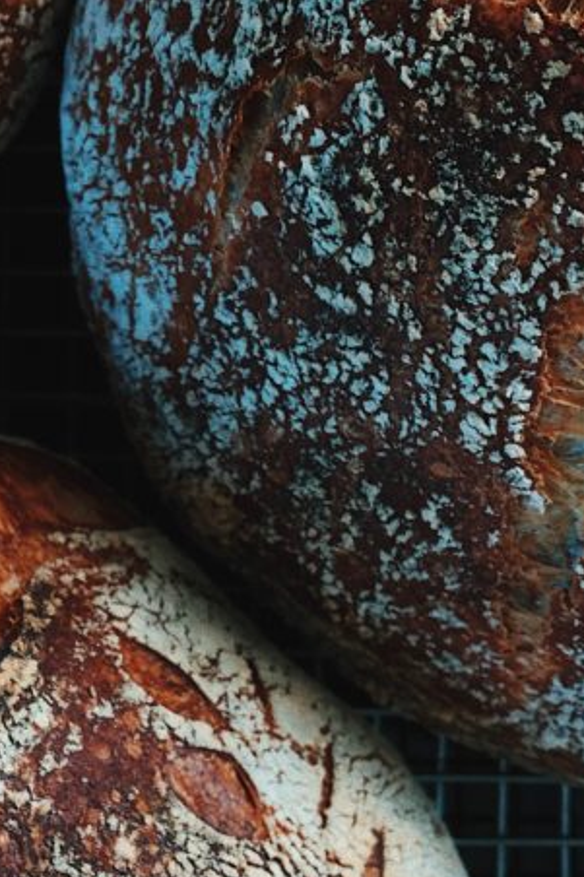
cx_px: 87
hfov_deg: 20.3
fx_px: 1607
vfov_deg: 30.2
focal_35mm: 66
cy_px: 619
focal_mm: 3.99
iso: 50
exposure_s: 1/15
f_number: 1.8
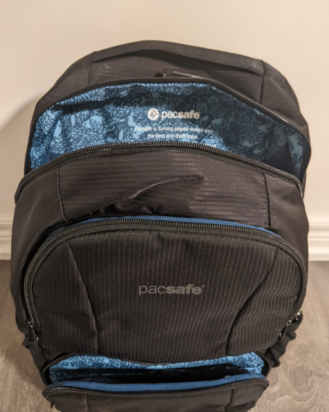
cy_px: 200
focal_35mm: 29
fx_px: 353
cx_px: 161
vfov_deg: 60.4
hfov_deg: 50.0
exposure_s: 1/24
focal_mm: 4.44
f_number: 1.8
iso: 704
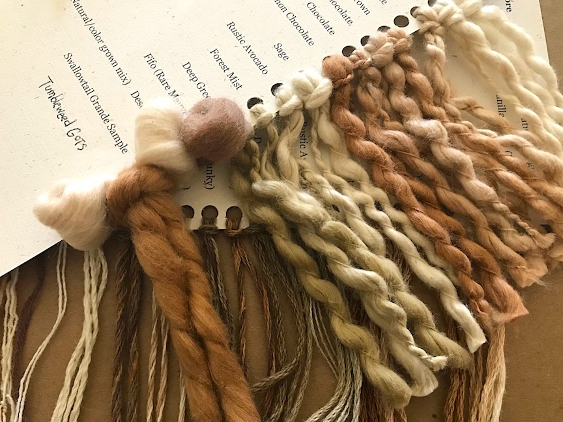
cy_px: 211
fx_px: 455
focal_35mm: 28
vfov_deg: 49.7
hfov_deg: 63.4
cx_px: 282
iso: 80
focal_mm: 3.99
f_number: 1.8
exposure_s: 1/15
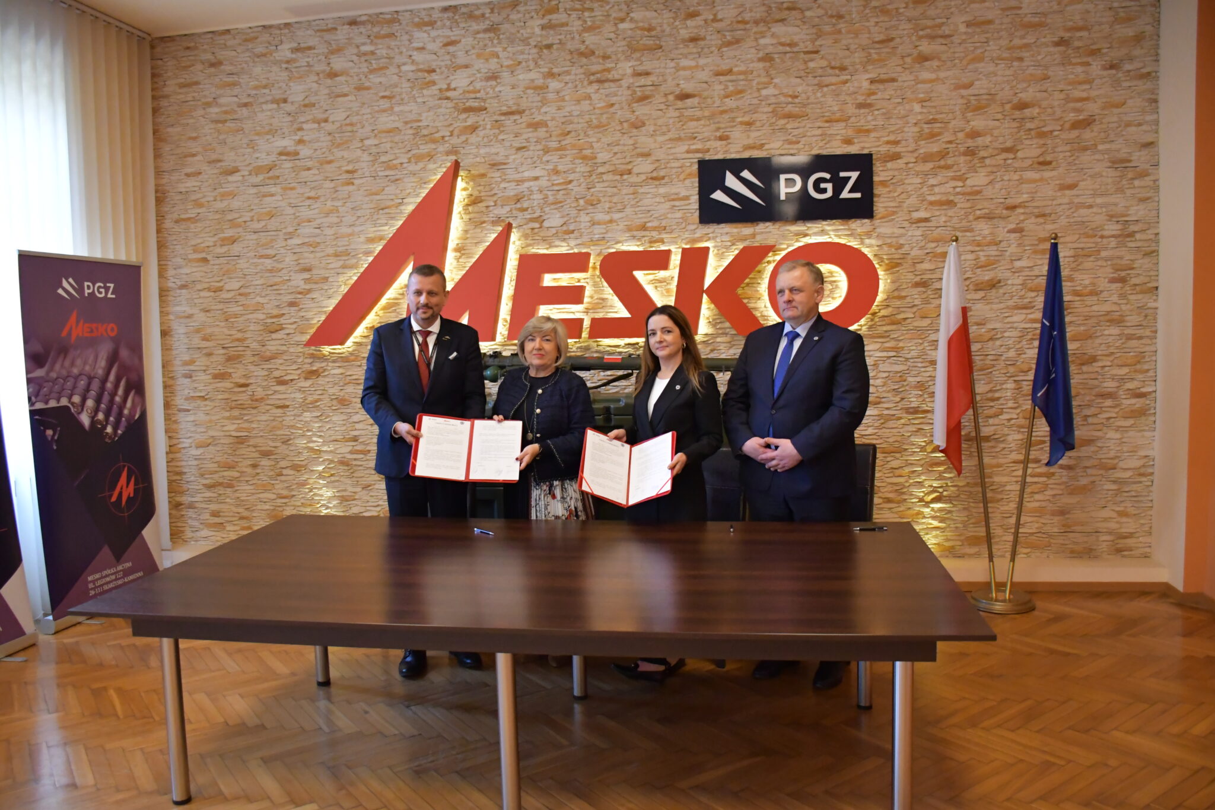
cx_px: 608
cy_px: 405
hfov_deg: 67.4
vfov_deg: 47.9
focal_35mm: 27
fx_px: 911
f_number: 3.5
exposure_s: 1/250
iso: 5000
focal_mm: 18
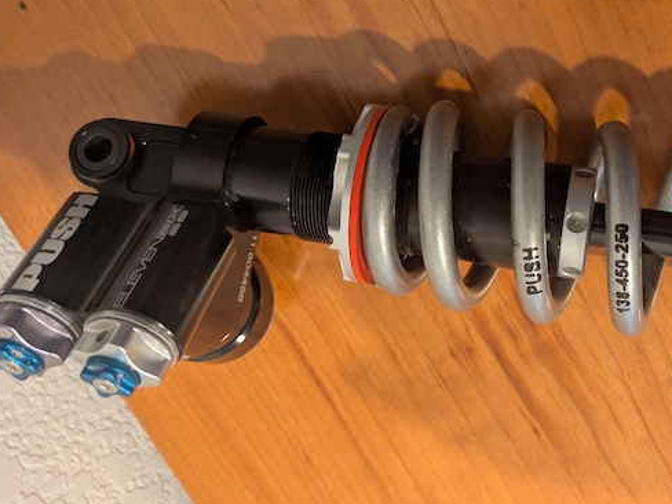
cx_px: 487
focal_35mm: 41
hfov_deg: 44.5
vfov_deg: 35.1
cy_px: 217
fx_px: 796
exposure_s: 1/24
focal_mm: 5.43
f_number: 1.89
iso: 439
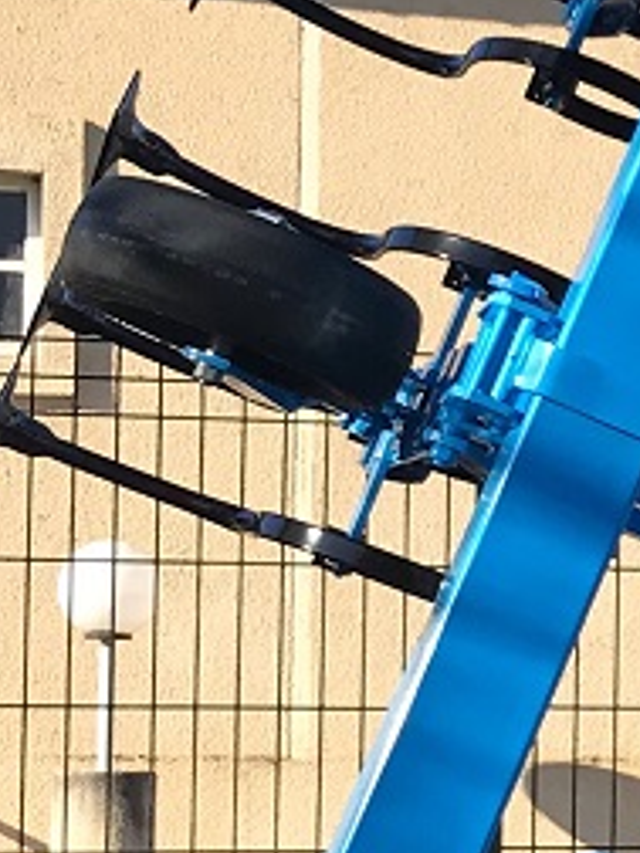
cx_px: 1277
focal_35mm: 148
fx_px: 3648
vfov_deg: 13.3
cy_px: 587
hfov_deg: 9.4
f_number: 1.8
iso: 20
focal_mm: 3.99
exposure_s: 1/1277
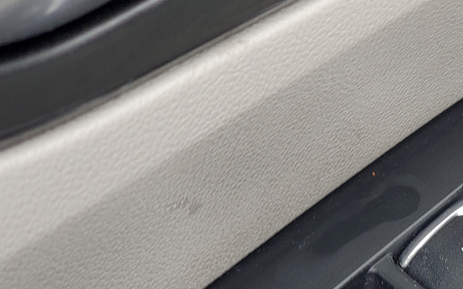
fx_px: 1968
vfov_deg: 8.4
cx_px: 554
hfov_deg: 13.1
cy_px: 218
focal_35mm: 156
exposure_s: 1/60
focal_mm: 6
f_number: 2.09
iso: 50
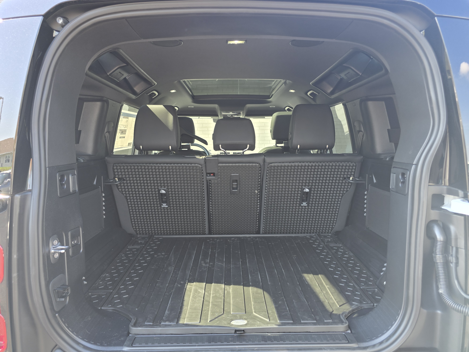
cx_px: 234
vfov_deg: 58.9
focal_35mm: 23
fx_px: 312
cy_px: 176
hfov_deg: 73.9
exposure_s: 1/180
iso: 64
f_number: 1.7
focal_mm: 6.3
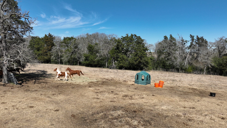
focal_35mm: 27
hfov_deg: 69.9
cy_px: 56
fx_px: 163
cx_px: 113
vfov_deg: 42.8
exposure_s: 1/60
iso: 100
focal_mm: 12.29
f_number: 4.5
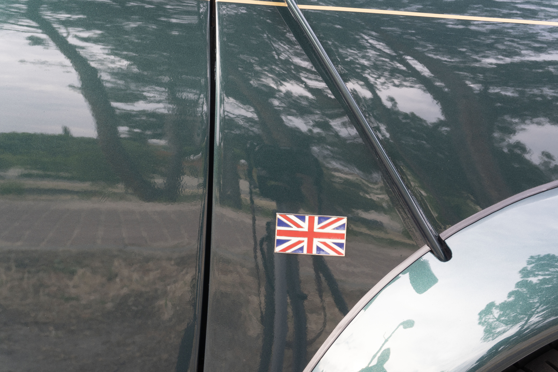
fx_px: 721
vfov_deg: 28.9
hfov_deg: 42.3
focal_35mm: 46
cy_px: 186
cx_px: 279
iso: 200
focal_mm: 31
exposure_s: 1/20
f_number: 8
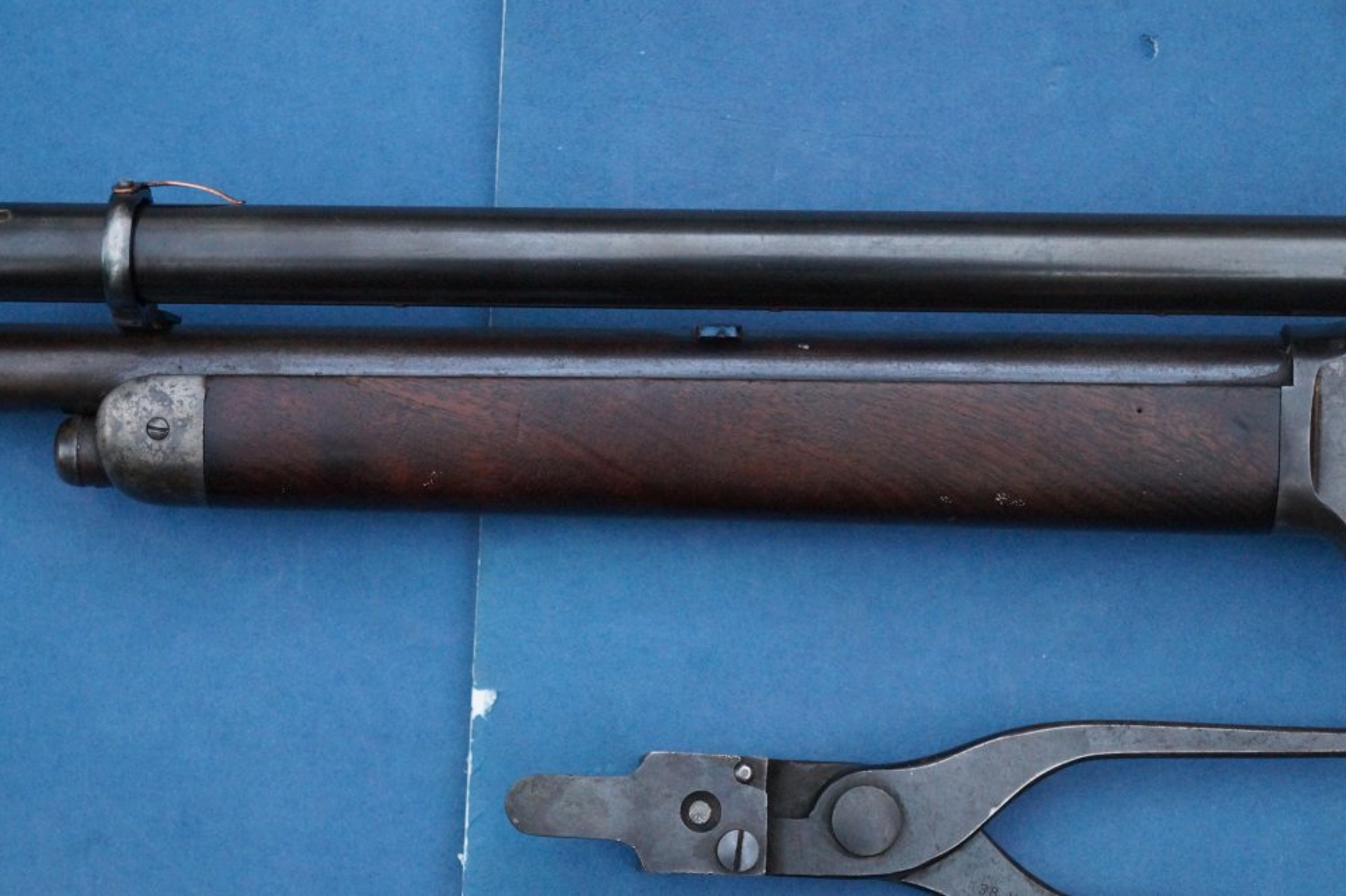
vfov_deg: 16.5
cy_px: 448
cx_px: 673
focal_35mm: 82
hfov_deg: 24.6
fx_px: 3083
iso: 3200
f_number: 5.6
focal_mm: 55
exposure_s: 1/40
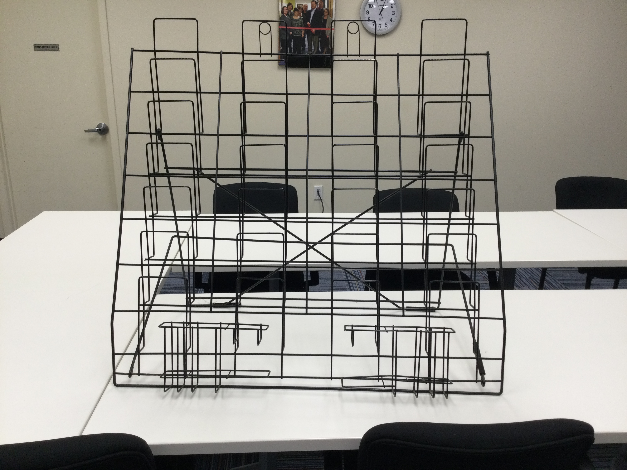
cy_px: 235
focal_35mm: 31
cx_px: 314
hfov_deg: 58.4
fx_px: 562
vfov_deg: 45.4
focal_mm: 3.3
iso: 25
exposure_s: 1/30
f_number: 2.4
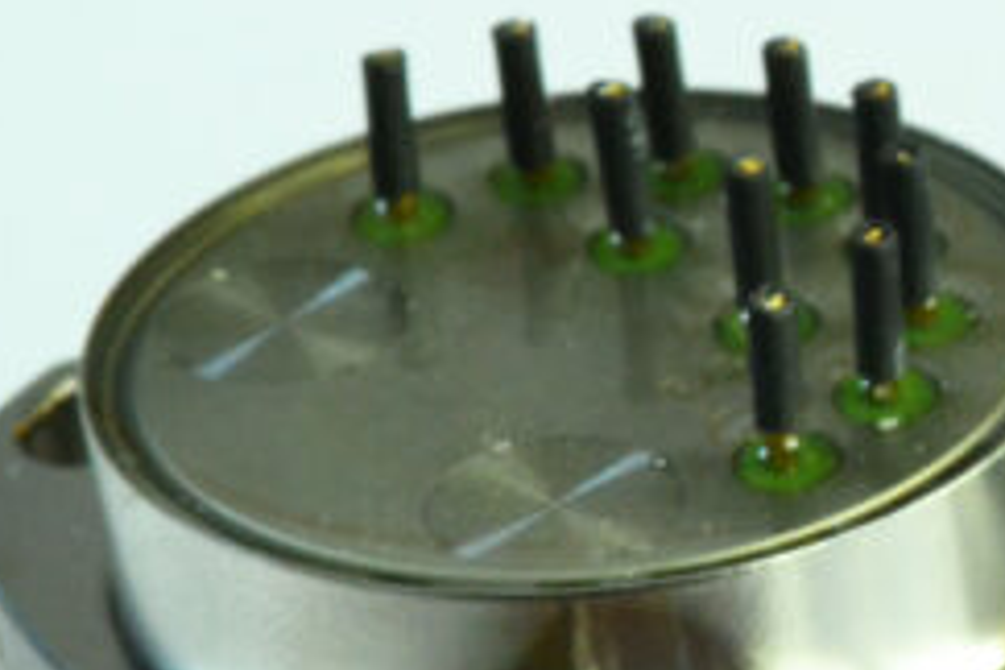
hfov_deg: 8.8
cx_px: 1340
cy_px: 720
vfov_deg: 6.0
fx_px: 6392
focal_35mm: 229
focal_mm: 48
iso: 1600
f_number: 22
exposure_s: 1/15
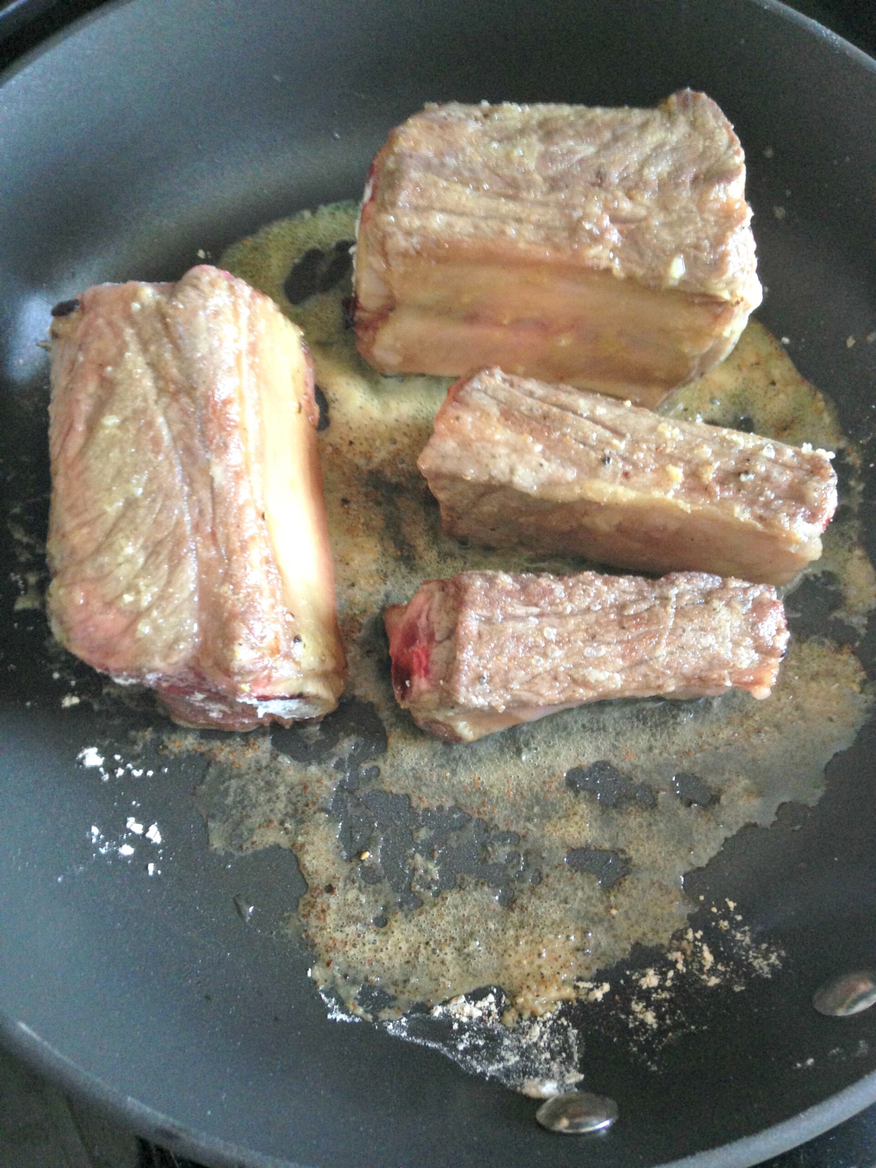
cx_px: 438
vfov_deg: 55.4
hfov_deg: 42.9
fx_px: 1113
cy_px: 584
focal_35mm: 33
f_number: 2.4
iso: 160
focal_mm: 4.12
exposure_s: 1/20
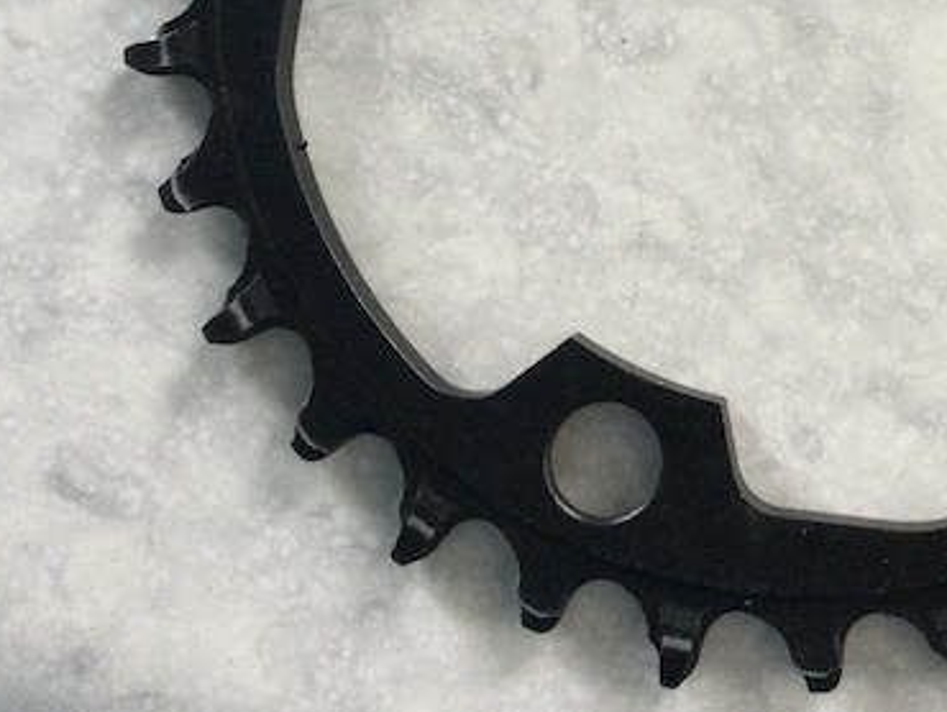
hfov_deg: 27.6
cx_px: 909
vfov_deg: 21.0
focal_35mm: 67
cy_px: -38
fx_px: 1834
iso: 100
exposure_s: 1/33
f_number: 2.4
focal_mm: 3.3
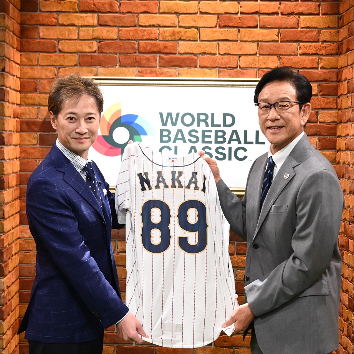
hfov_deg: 24.3
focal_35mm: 71
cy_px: 177
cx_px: 176
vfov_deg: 24.3
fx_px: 821
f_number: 8
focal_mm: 55
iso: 4000
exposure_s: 1/250
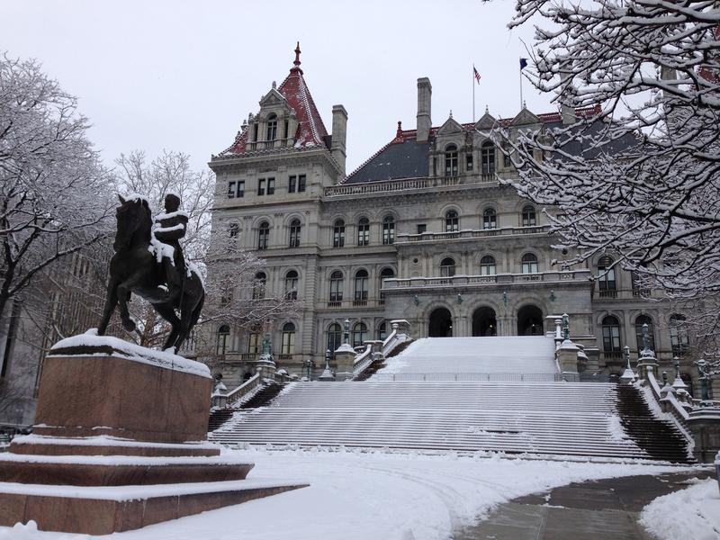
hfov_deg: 55.4
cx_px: 360
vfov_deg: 42.9
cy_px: 270
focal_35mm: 33
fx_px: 686
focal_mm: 4.12
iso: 50
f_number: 2.4
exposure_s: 1/903
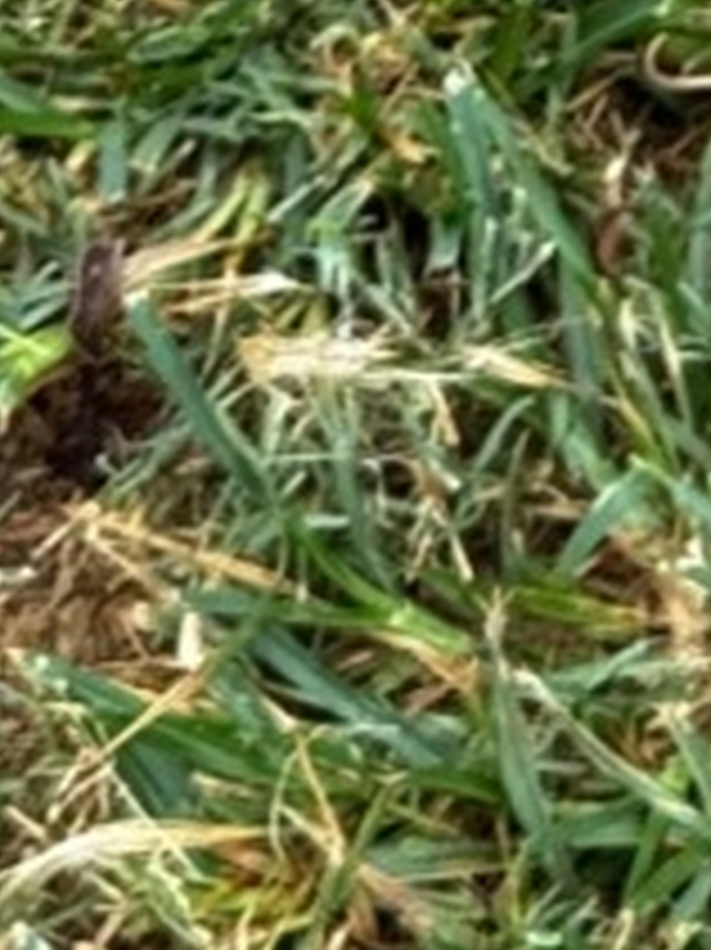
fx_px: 7484
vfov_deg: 6.9
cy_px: -1337
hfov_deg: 5.2
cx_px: 1796
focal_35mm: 273
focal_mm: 6.76
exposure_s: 1/231
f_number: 1.78
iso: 64
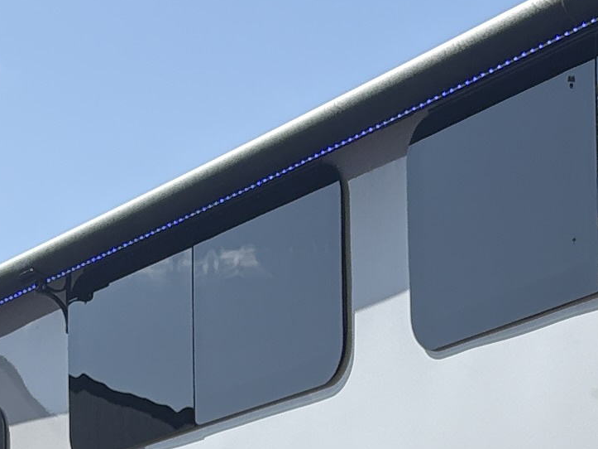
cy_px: 823
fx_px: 2504
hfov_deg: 13.5
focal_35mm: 145
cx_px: 557
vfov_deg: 9.7
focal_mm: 5.96
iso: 50
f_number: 1.6
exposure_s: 1/3831
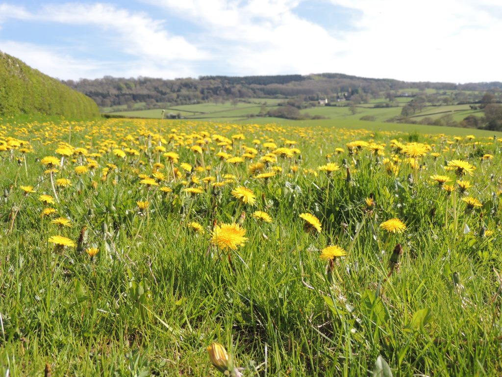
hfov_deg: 43.9
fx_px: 624
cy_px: 188
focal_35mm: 43
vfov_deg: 33.6
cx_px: 251
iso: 100
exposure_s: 1/640
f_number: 3.4
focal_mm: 7.6
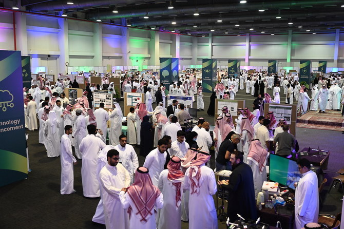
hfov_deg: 53.2
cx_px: 172
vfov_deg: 36.8
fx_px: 344
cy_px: 114
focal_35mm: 36
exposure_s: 1/125
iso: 1600
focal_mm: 36
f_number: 3.2
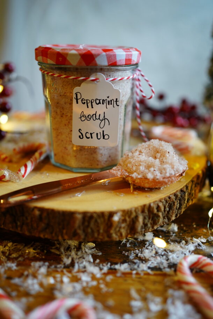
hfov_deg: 37.9
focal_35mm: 35
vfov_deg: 54.4
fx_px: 311
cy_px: 160
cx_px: 106
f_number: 2.5
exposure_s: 1/125
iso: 640
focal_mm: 35
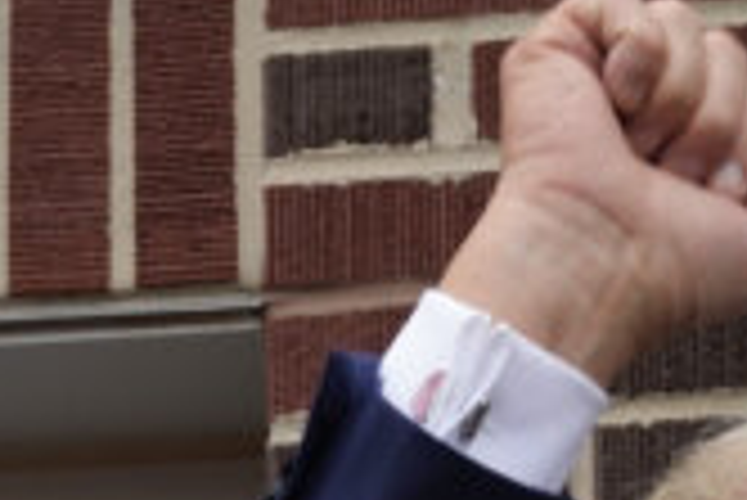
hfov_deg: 8.3
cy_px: 1288
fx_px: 5109
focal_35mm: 246
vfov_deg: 5.4
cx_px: 742
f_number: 5.6
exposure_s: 1/640
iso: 400
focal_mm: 34
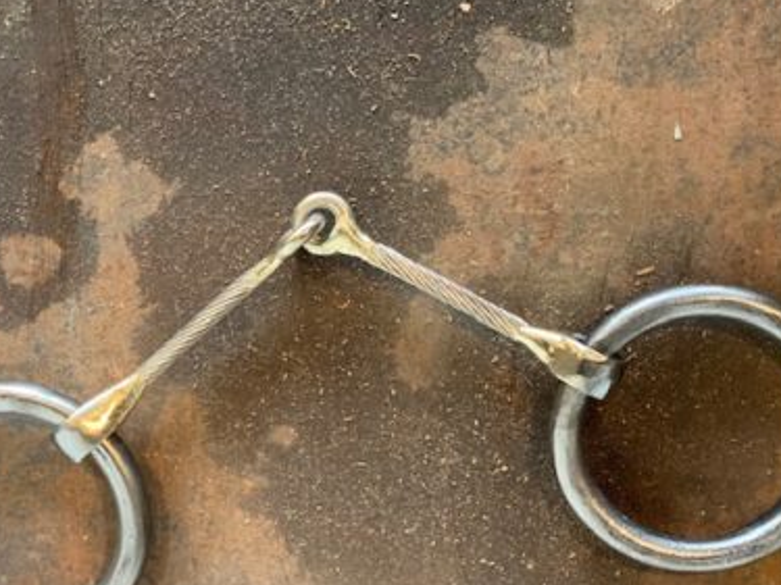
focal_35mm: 74
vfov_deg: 19.8
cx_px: 397
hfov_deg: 26.3
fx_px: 1669
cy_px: 391
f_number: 2
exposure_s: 1/30
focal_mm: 6
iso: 320
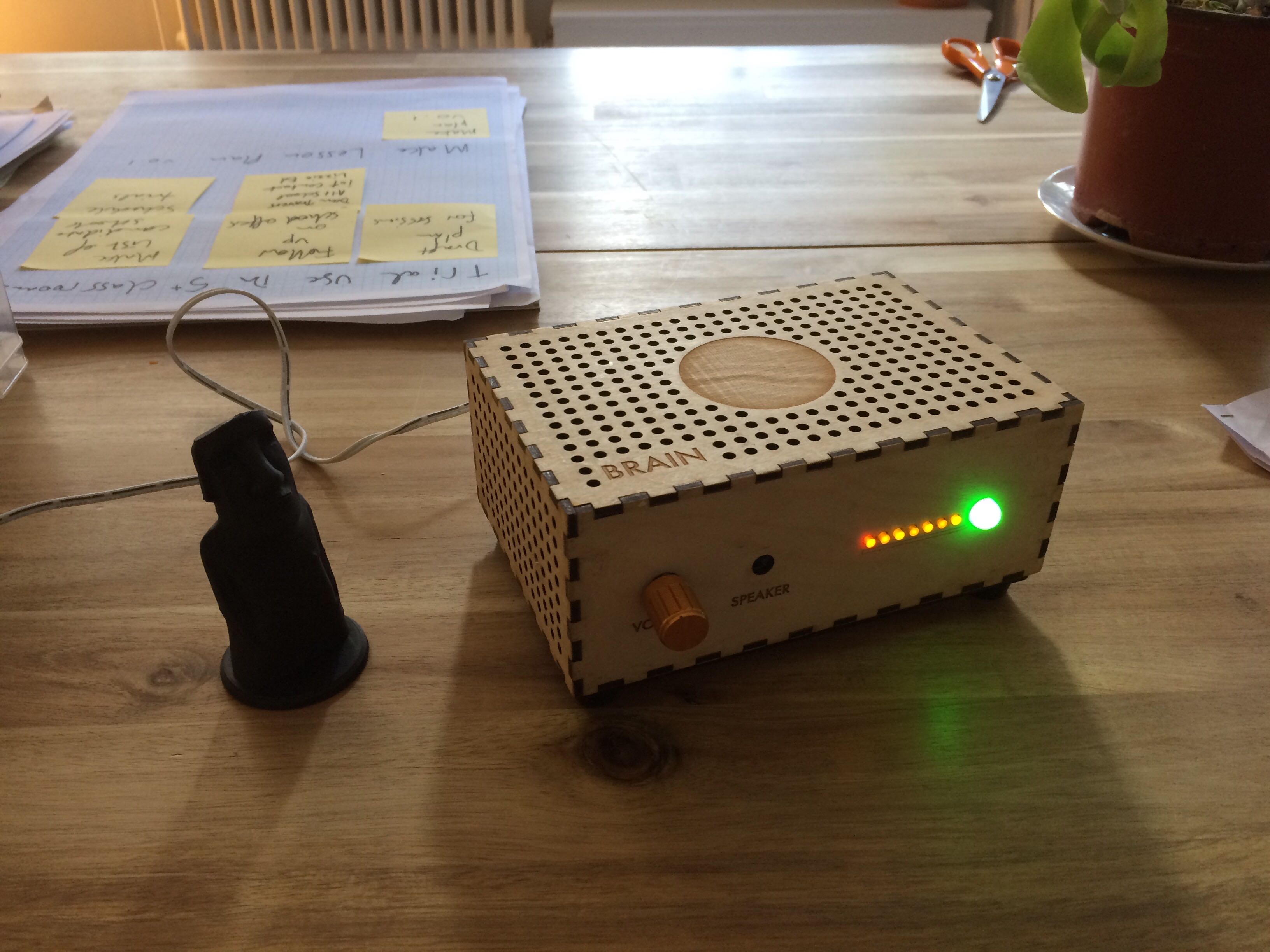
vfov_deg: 48.2
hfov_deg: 61.7
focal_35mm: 29
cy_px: 476
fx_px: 1064
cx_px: 635
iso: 160
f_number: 2.2
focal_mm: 4.15
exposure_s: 1/33
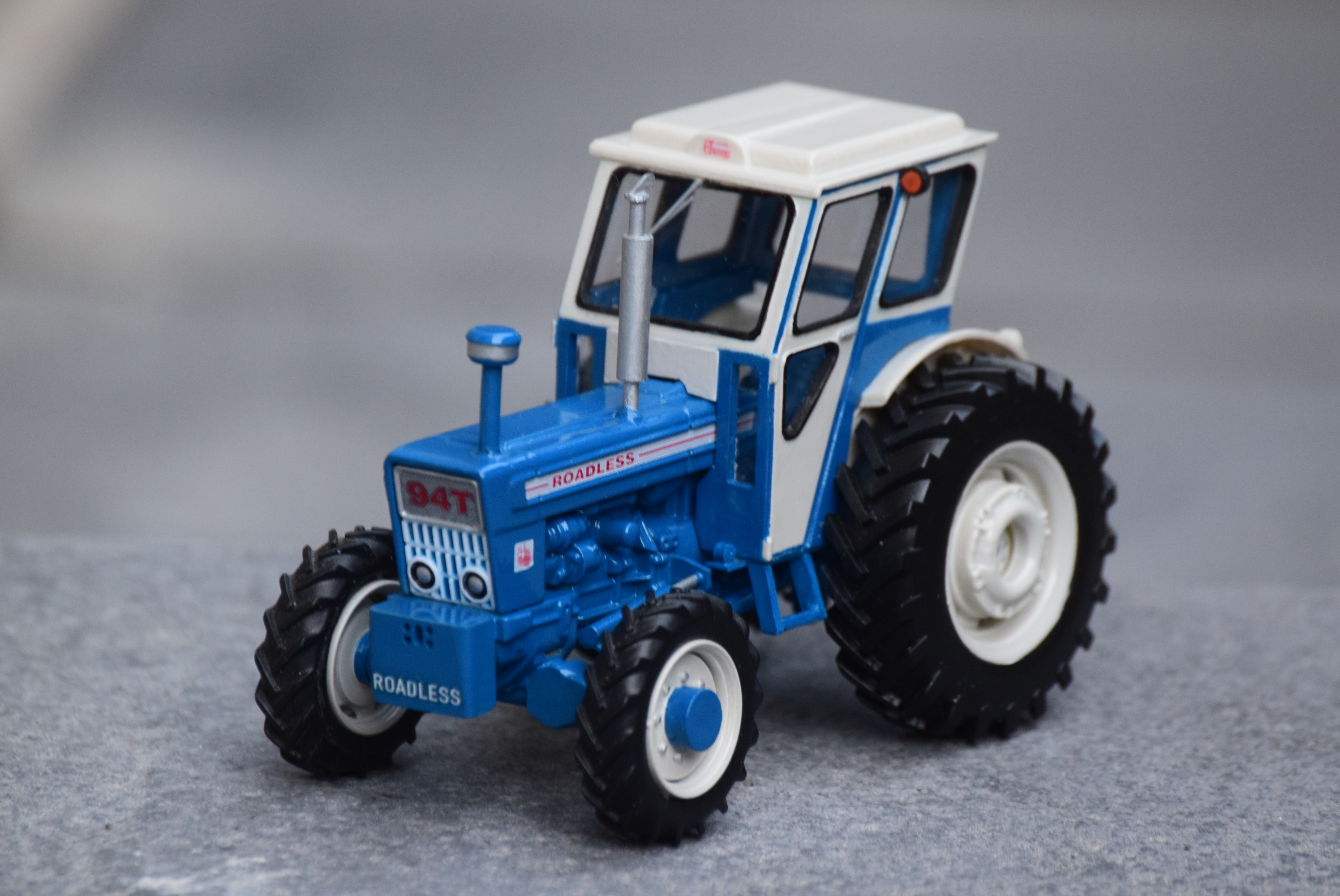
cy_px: 448
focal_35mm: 262
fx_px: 9778
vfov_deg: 5.2
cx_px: 670
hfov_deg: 7.8
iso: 1600
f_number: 7.1
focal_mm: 175
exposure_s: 1/125
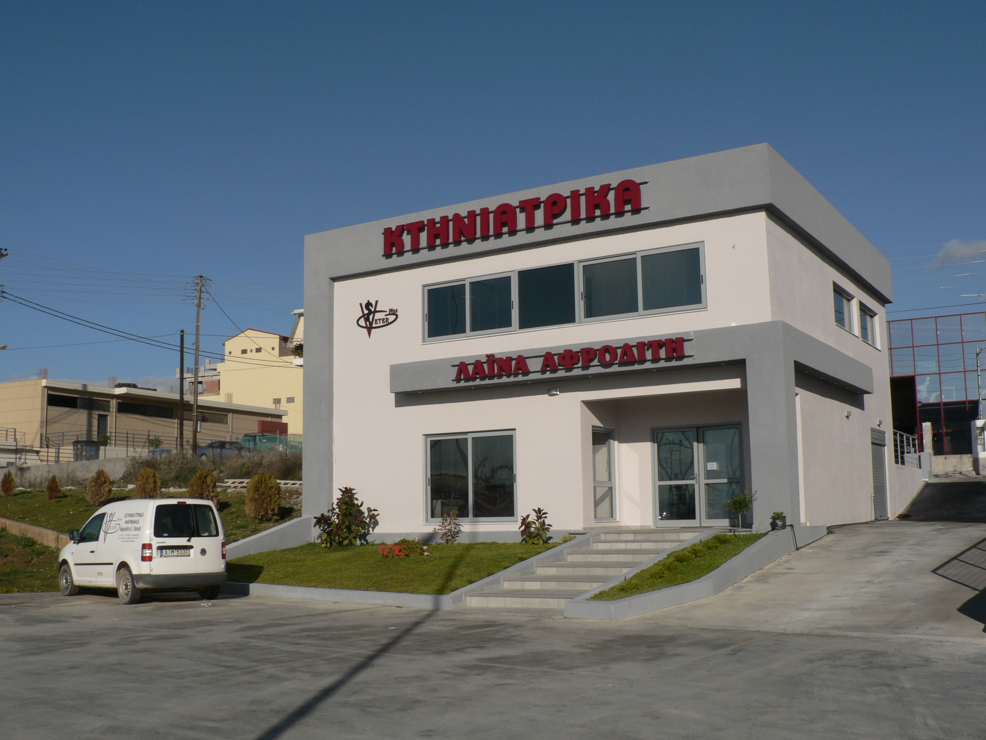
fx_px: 1025
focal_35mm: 36
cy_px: 370
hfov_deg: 51.4
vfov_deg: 39.7
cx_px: 493
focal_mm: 6
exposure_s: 1/640
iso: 80
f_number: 5.6
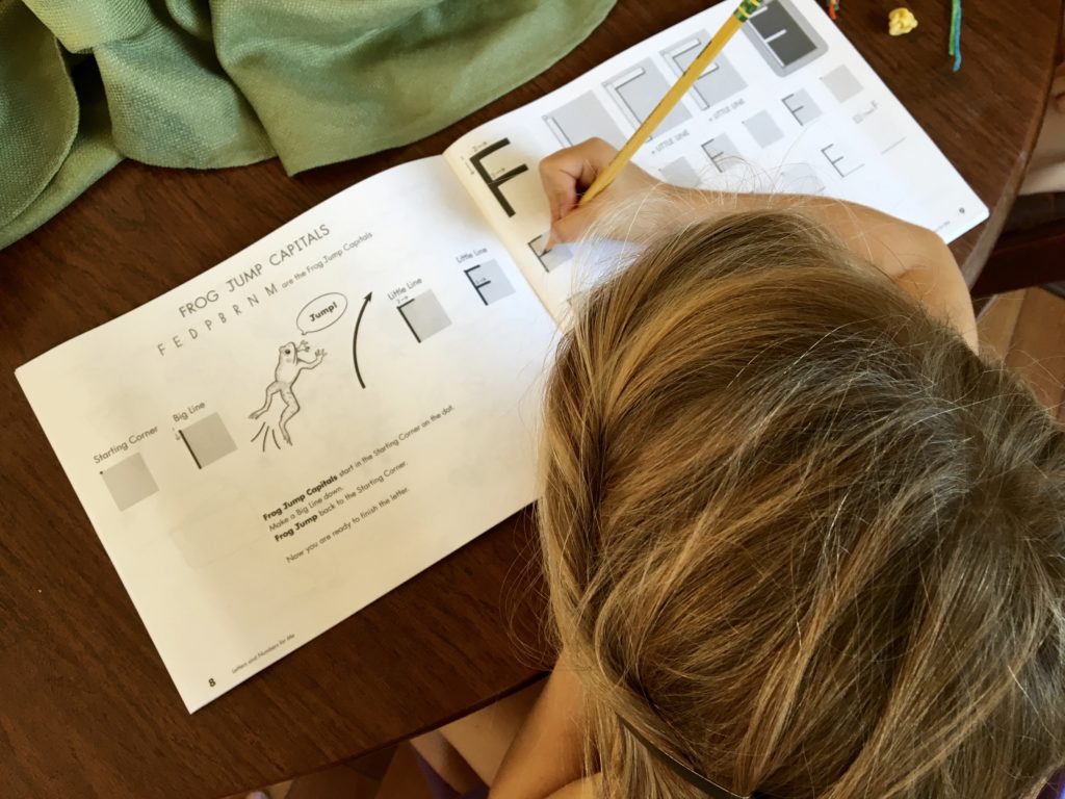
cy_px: 400
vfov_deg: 48.2
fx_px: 892
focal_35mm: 29
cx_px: 532
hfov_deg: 61.7
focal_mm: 4.15
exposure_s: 1/33
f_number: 2.2
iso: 80
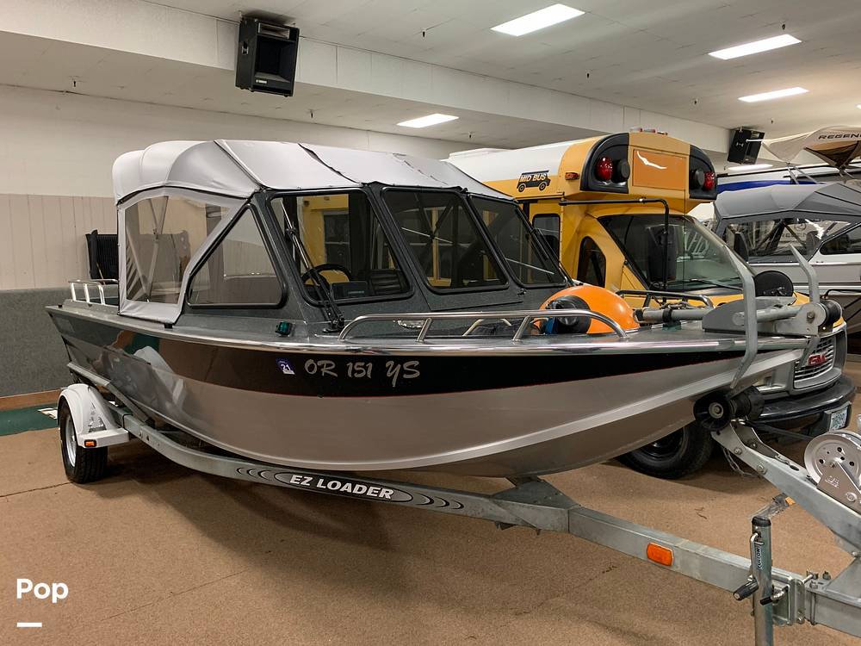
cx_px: 430
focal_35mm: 26
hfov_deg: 67.3
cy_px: 323
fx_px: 647
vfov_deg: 53.1
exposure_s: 1/40
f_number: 1.8
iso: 400
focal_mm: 4.25
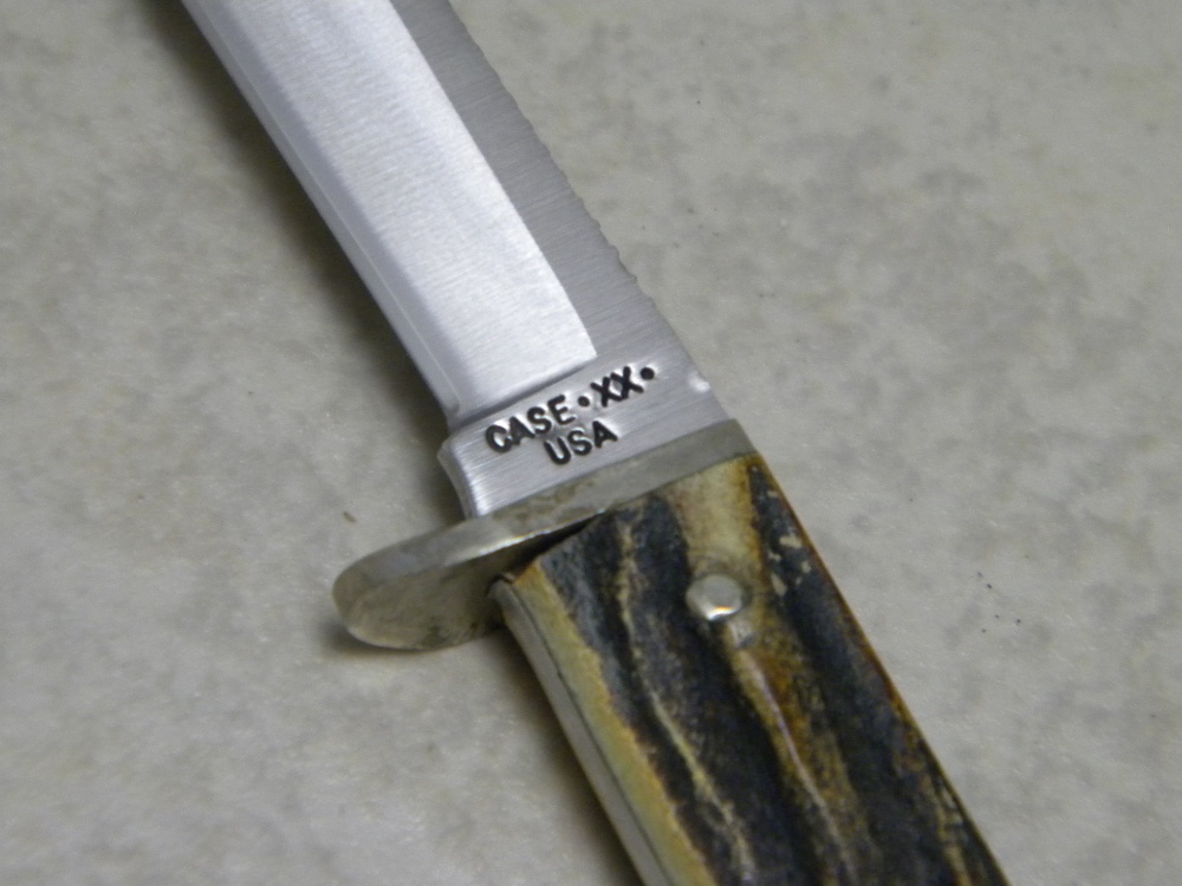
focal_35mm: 183
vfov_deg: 8.1
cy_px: 443
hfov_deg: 10.8
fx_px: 6249
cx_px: 591
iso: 400
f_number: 5.2
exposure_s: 1/27.8
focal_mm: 33.1
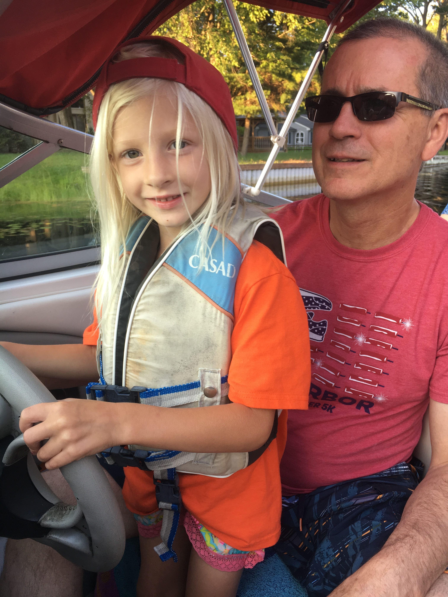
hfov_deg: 48.2
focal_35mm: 29
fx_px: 500
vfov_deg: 61.7
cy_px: 298
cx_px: 224
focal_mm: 4.15
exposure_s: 1/60
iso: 25
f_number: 2.2
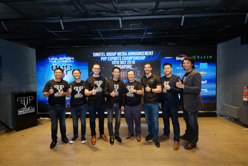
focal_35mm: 15
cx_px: 124
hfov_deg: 100.4
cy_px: 83
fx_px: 103
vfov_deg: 77.3
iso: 2500
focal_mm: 10
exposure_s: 1/160
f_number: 4.5
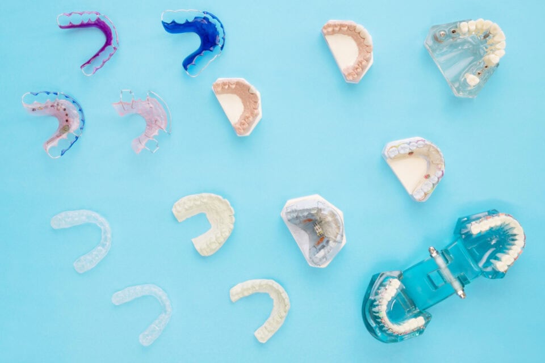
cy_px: 182
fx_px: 772
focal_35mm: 51
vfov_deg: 26.5
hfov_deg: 38.9
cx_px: 272
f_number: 22
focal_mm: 34.3
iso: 200
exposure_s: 1.4
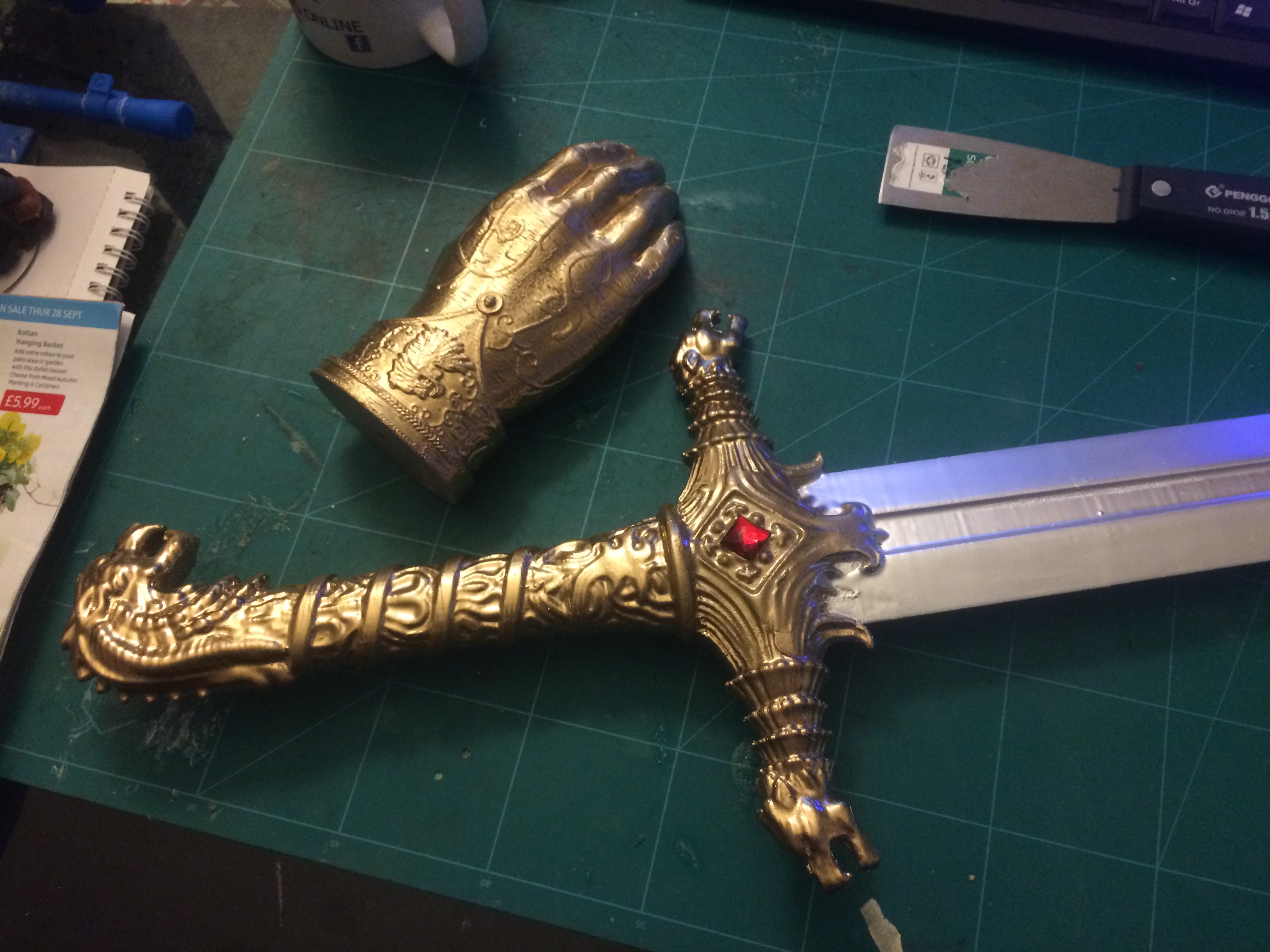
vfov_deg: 48.2
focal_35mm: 29
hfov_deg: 61.7
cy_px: 476
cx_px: 635
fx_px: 1064
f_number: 2.2
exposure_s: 1/20
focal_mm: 4.15
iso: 250
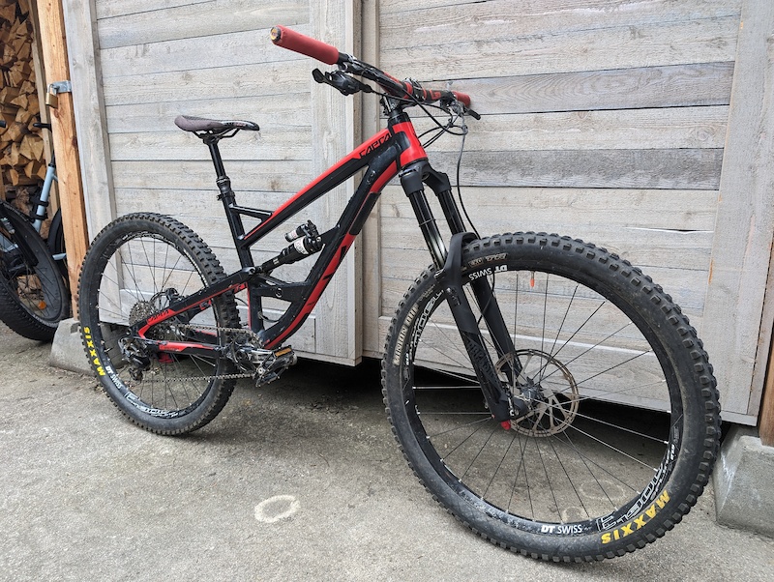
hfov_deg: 71.5
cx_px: 387
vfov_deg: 56.9
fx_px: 537
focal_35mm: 24
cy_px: 291
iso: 19
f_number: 1.68
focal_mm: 6.9
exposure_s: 1/45.1
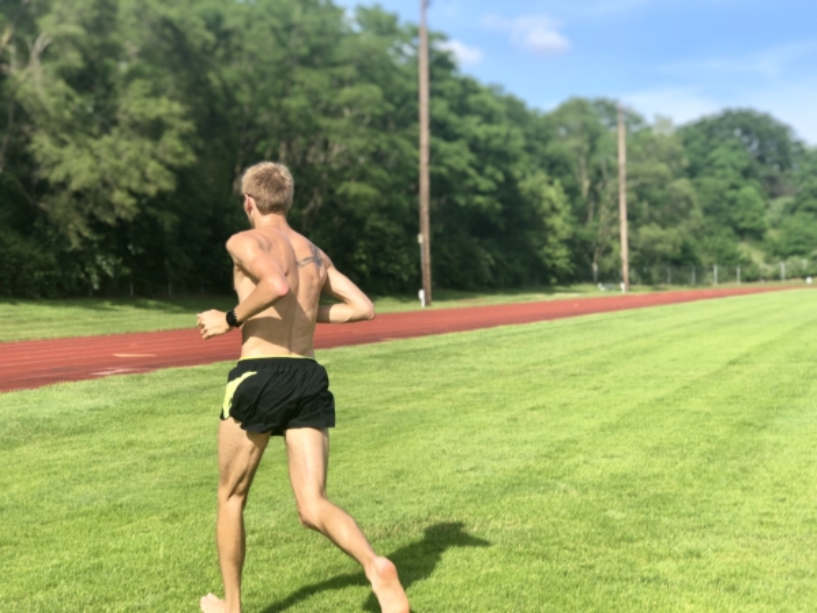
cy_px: 306
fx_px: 1345
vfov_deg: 25.7
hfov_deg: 33.8
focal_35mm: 57
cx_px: 408
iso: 20
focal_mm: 6.6
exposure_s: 1/510
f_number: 2.8
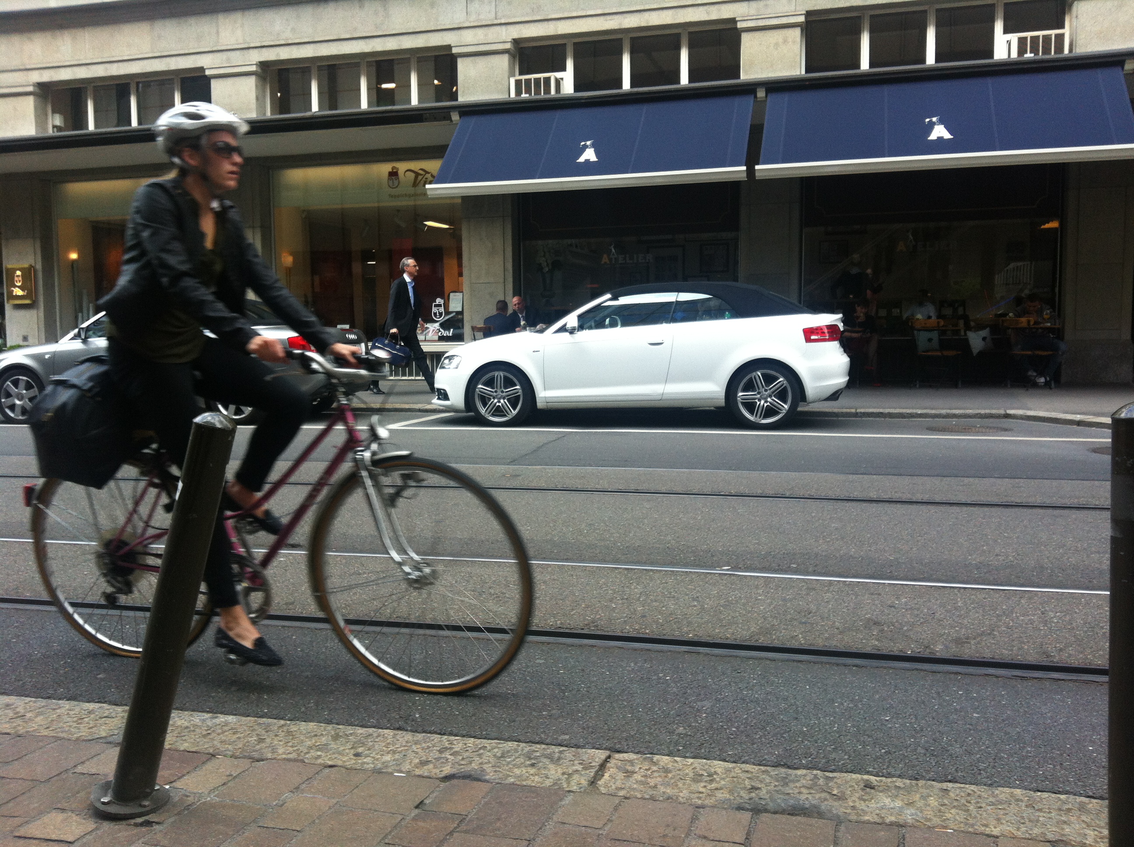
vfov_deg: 40.6
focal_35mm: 35
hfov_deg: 52.7
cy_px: 424
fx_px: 1145
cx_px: 567
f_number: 2.8
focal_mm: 3.85
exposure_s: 1/222
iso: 80
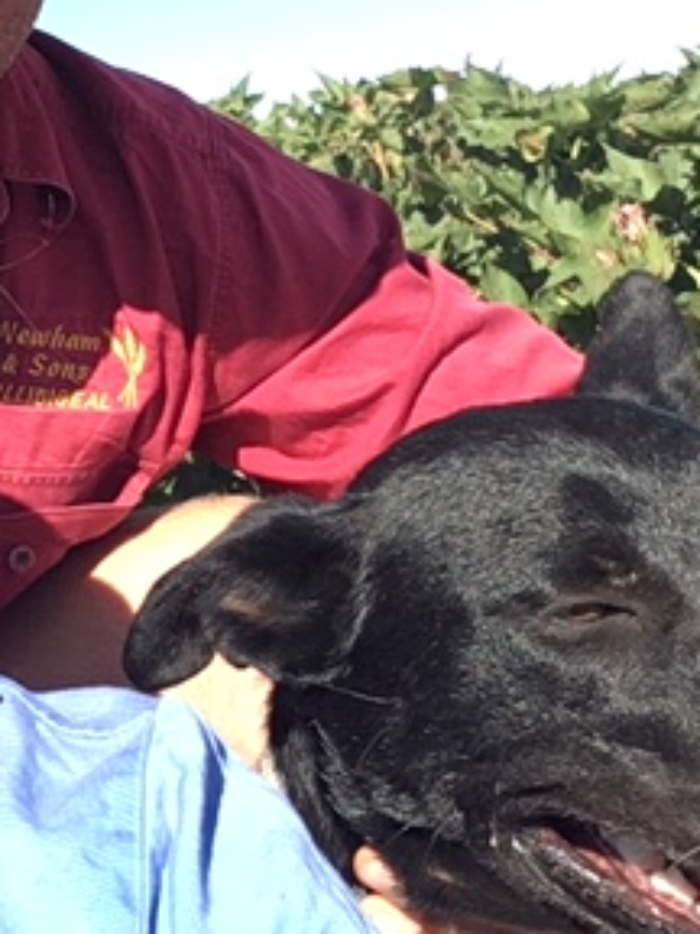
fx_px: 1860
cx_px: 52
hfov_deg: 20.8
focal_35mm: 69
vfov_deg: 28.0
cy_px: 308
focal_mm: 2.15
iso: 50
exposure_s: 1/870
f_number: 2.4
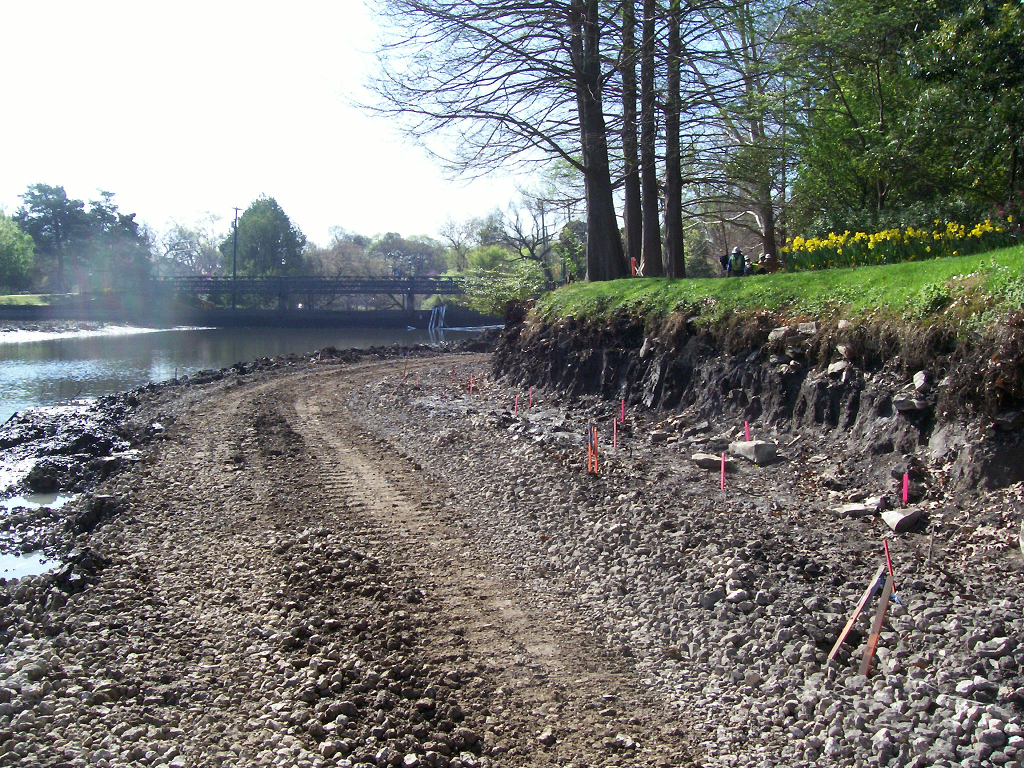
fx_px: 1006
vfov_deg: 41.8
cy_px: 384
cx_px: 512
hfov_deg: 54.0
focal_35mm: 34
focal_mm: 5.6
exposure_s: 1/263
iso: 80
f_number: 5.1
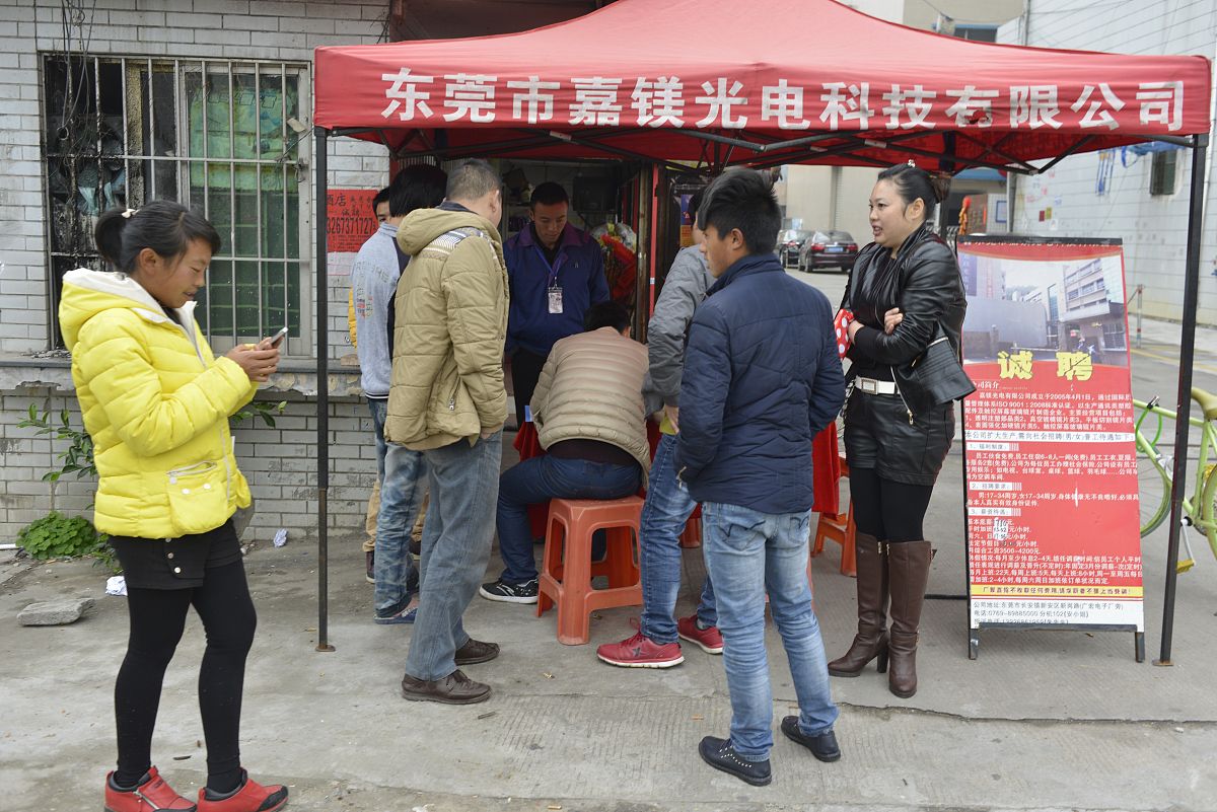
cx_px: 608
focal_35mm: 35
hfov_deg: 54.4
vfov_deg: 37.9
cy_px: 406
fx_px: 1184
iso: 400
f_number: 6.3
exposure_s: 1/125
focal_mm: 35
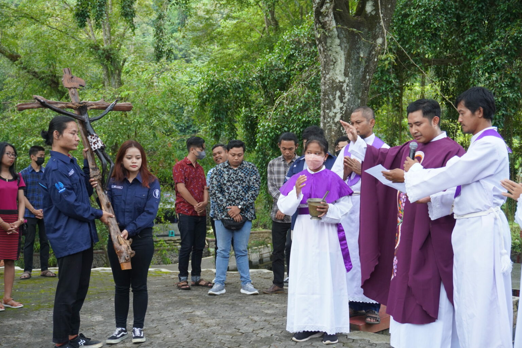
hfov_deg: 45.0
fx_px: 631
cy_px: 174
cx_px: 261
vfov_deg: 30.8
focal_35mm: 44
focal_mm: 29
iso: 400
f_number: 4.5
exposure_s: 1/160
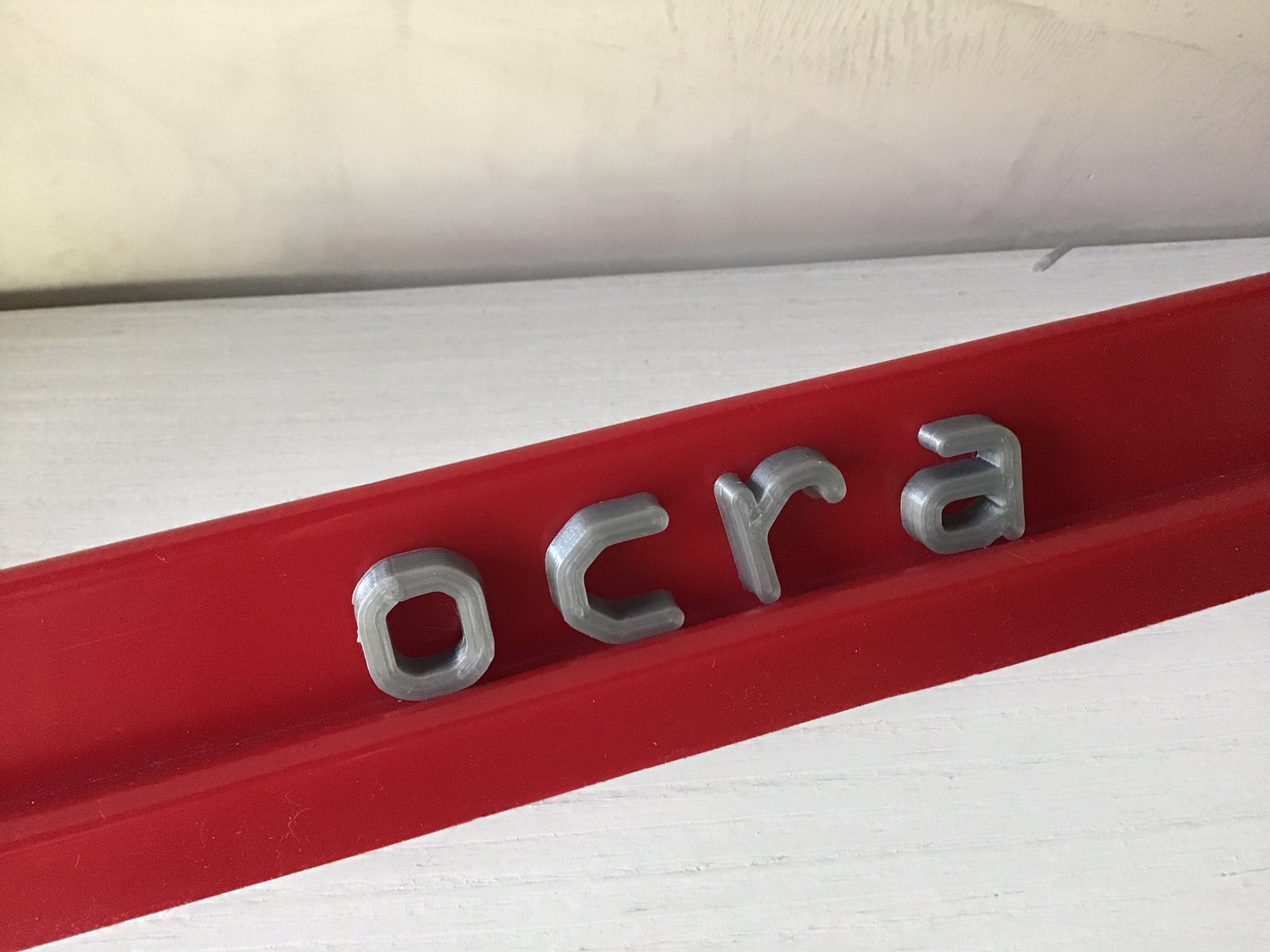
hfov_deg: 58.4
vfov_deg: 45.4
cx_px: 635
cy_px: 476
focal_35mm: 31
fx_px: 1137
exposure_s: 1/33
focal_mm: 3.3
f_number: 2.4
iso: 200
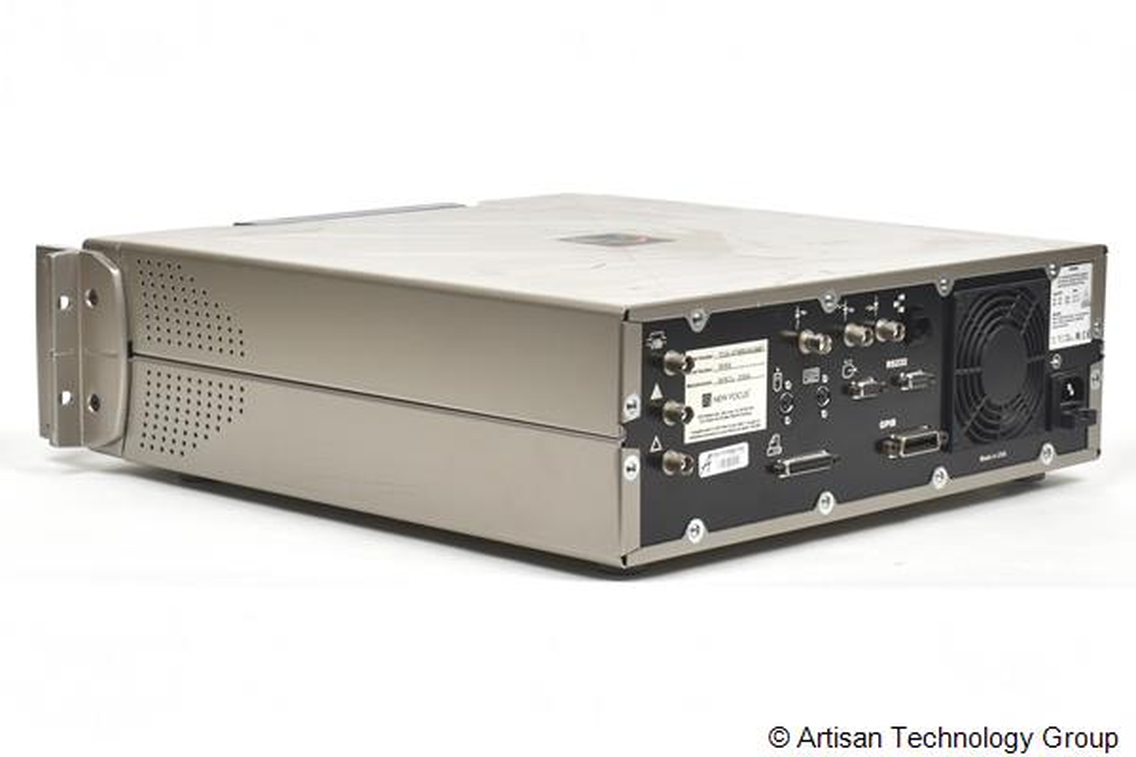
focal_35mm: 48
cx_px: 568
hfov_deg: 41.1
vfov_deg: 28.1
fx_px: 1515
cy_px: 378
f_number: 10
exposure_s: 1/200
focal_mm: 32
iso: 100
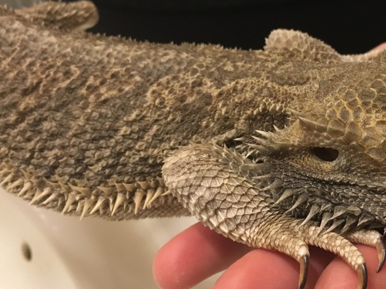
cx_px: 289
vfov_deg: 28.5
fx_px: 569
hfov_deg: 36.6
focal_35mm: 51
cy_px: 109
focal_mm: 4.15
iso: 160
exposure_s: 1/30
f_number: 2.2
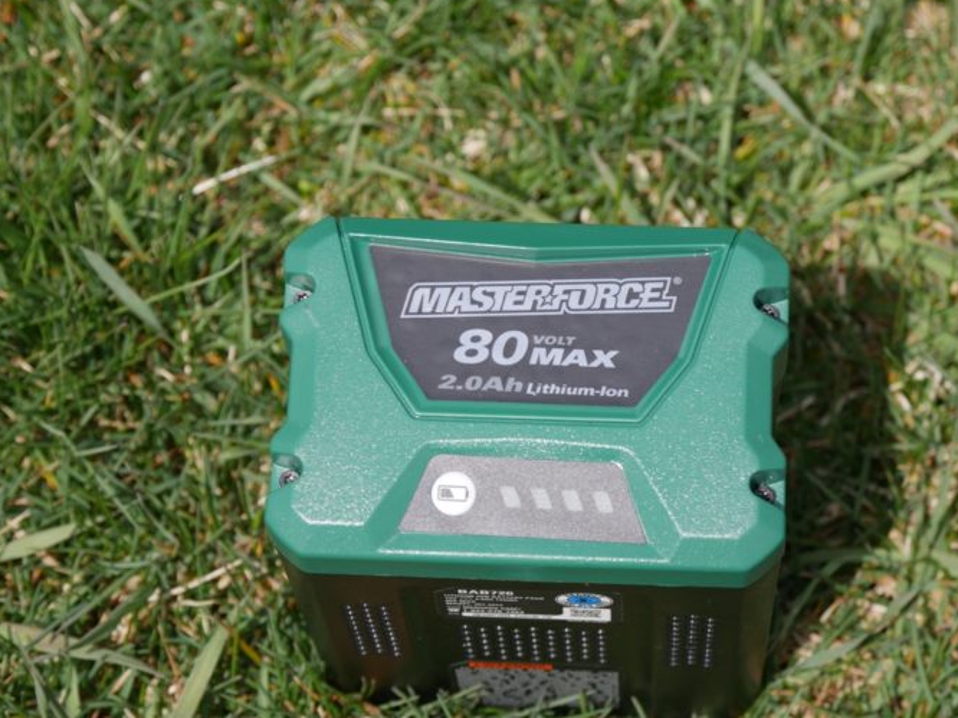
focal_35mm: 115
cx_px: 491
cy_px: 357
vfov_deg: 12.9
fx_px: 3181
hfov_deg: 17.1
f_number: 5.1
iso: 200
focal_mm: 55
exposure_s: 1/1000
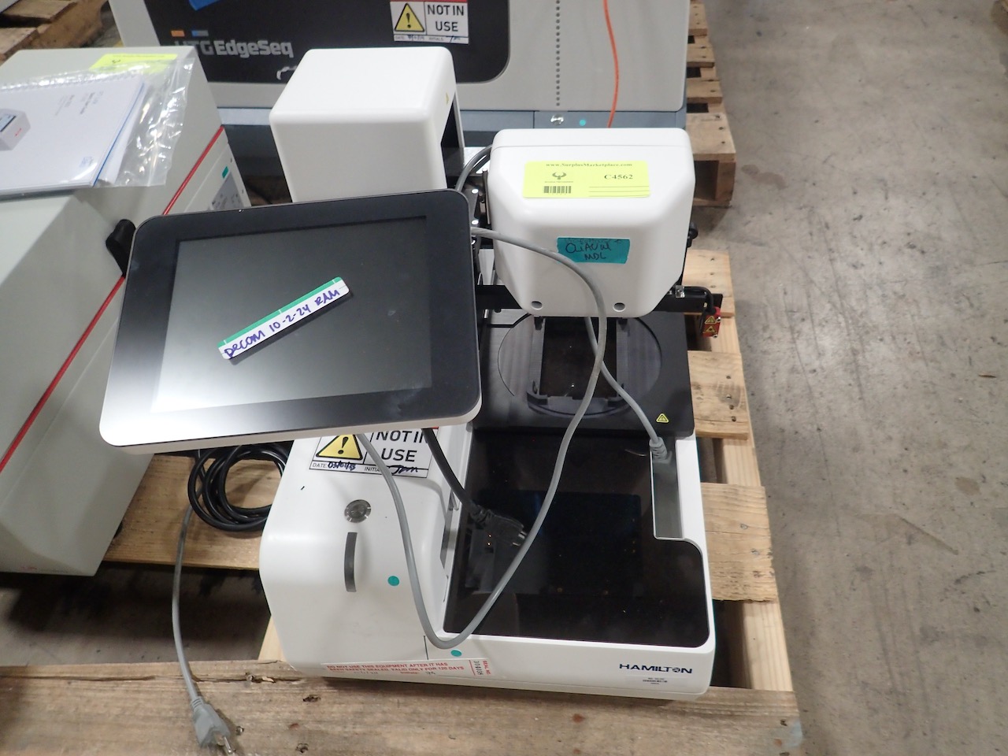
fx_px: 728
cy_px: 378
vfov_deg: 54.9
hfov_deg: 69.4
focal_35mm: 25
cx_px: 504
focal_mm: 4.5
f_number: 2
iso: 250
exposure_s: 1/30
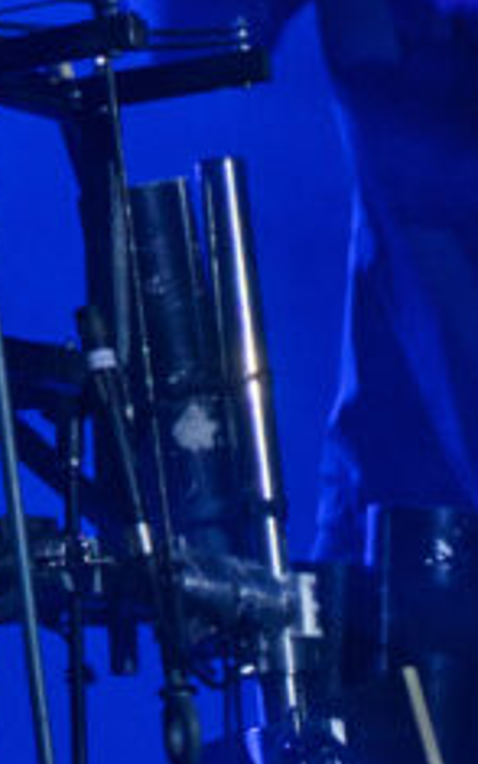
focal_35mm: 320
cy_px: 60
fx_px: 6666
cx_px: -647
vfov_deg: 6.5
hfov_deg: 4.0
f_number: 5.6
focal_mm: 48
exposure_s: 1/80
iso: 640
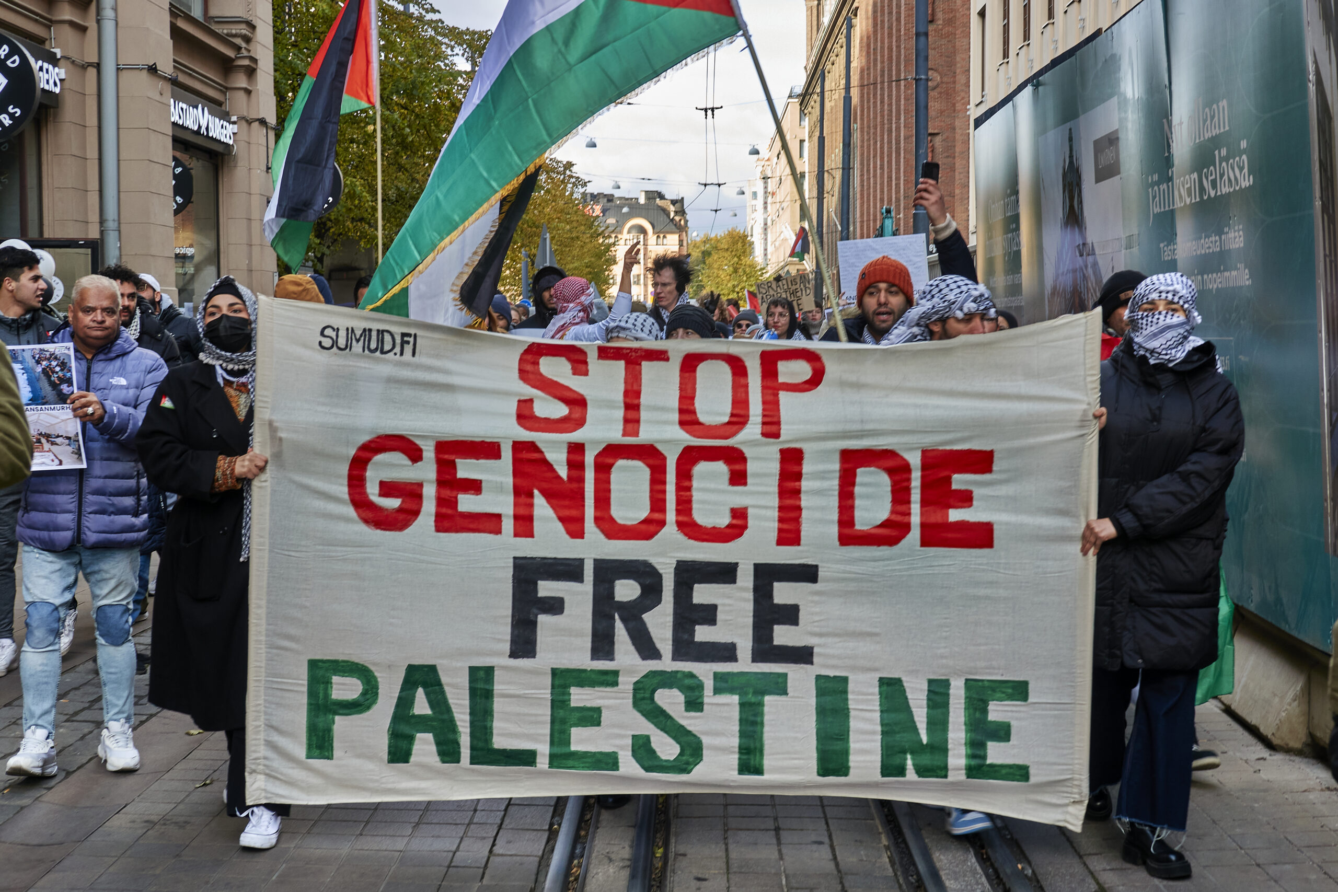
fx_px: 1933
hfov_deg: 38.2
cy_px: 446
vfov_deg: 26.0
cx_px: 669
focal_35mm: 52
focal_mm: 18.92
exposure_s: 1/125
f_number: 3.2
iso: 100
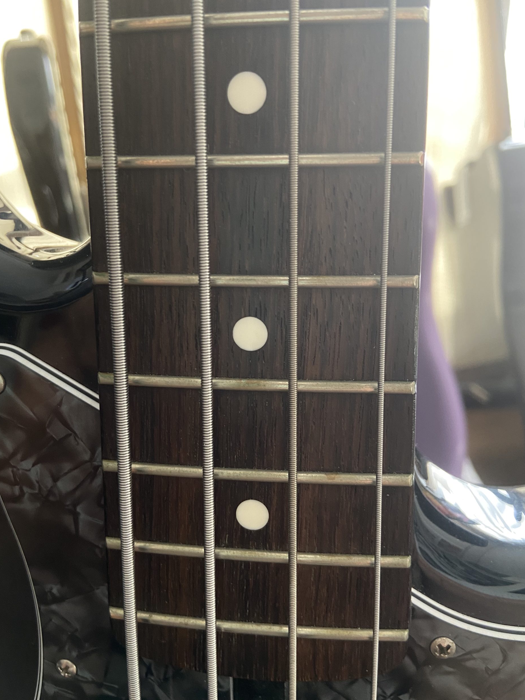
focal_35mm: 27
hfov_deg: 51.4
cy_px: 338
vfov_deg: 65.3
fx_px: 546
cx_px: 258
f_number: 1.8
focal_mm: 4.25
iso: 320
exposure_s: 1/60
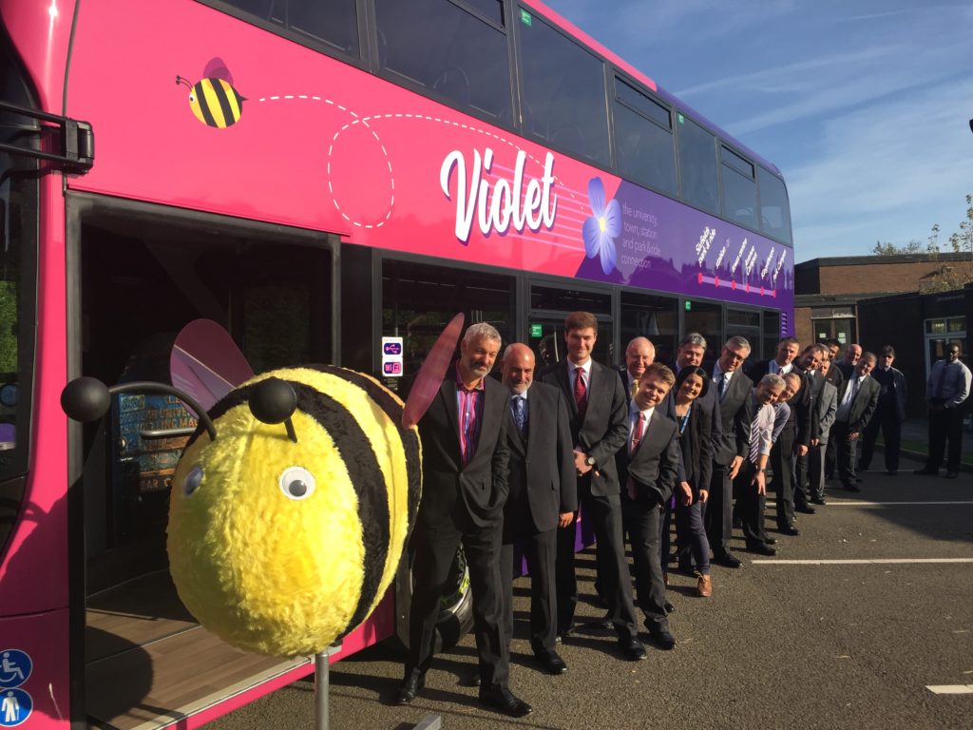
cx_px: 486
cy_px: 365
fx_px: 815
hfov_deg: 61.7
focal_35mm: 29
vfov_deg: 48.2
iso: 32
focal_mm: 4.15
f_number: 2.2
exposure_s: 1/1464
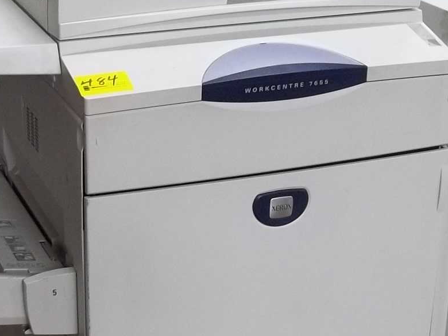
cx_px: 205
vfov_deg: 17.6
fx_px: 1087
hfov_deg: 23.3
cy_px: 158
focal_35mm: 84
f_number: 2.9
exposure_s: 1/10
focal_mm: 5.7
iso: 160
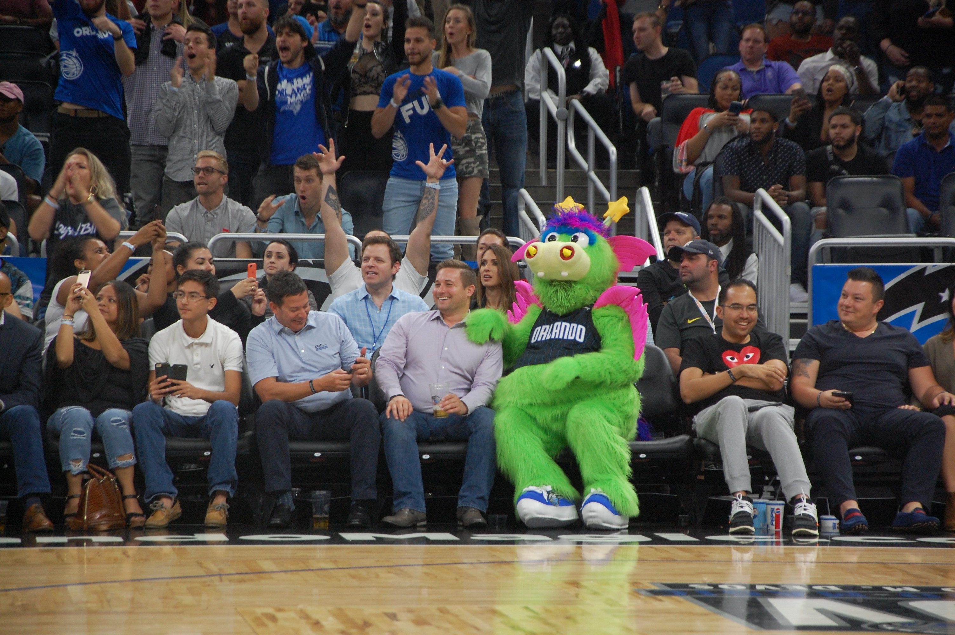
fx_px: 4174
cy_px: 318
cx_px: 478
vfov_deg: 8.7
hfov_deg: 13.1
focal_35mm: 158
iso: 800
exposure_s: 1/100
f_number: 5.6
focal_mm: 105
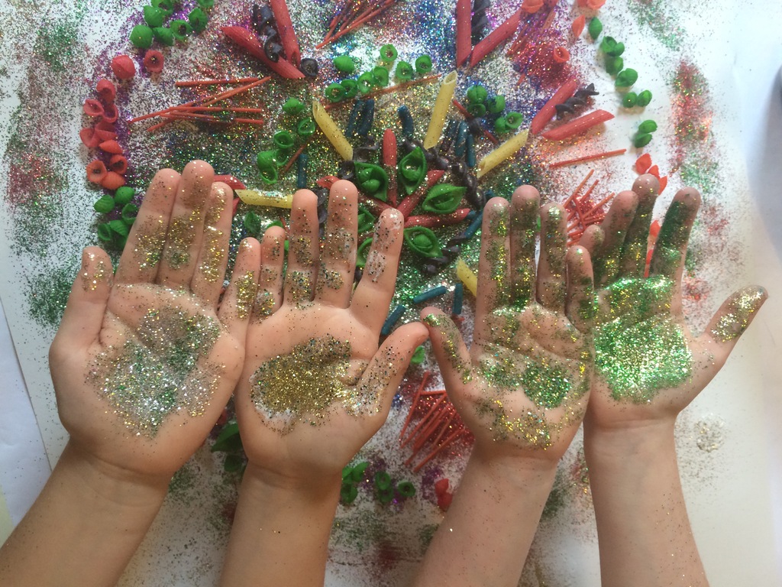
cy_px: 294
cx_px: 391
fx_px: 655
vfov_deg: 48.2
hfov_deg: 61.7
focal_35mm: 29
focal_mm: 4.15
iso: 100
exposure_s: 1/33
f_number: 2.2
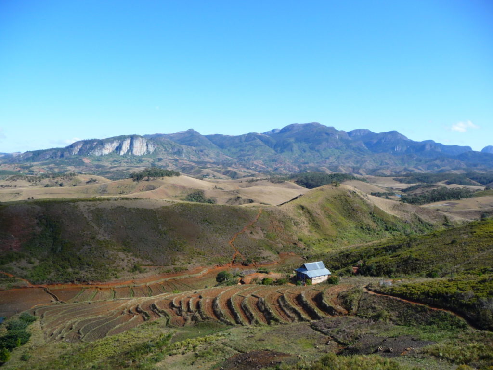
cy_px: 185
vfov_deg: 49.7
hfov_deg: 63.4
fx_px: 399
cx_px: 246
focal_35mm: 28
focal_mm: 4.7
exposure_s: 1/640
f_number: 3.3
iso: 100
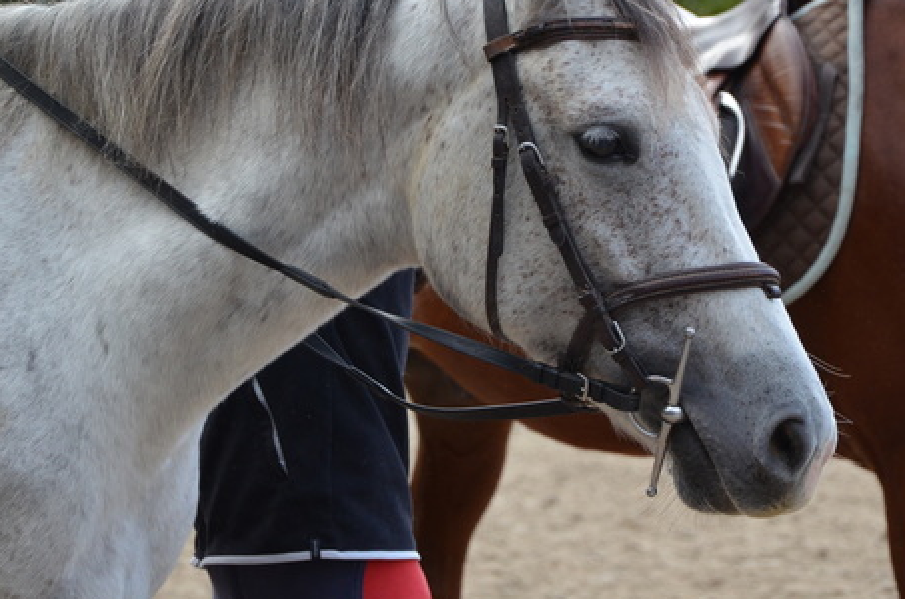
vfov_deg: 6.6
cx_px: 420
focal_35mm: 209
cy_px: 225
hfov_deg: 9.9
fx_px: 5234
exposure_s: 1/500
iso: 1000
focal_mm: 105
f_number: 5.6
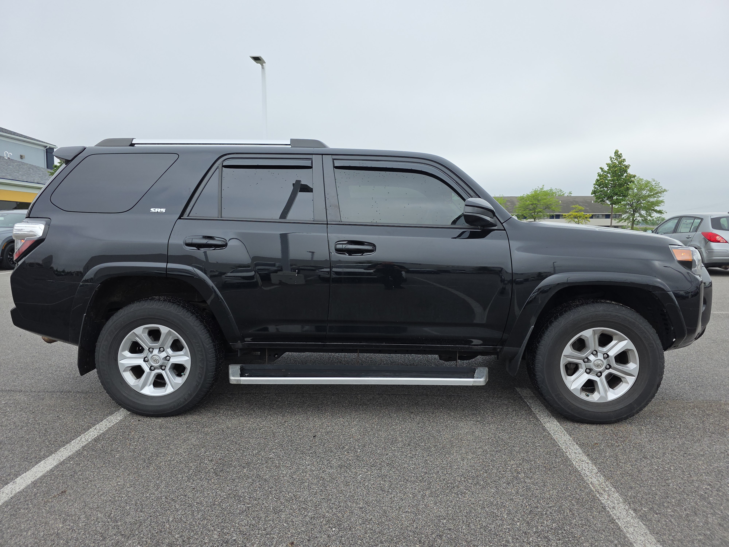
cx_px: 364
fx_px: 484
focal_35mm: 23
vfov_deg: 58.9
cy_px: 274
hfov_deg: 73.9
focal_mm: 6.3
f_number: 1.7
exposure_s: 1/2216
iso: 80
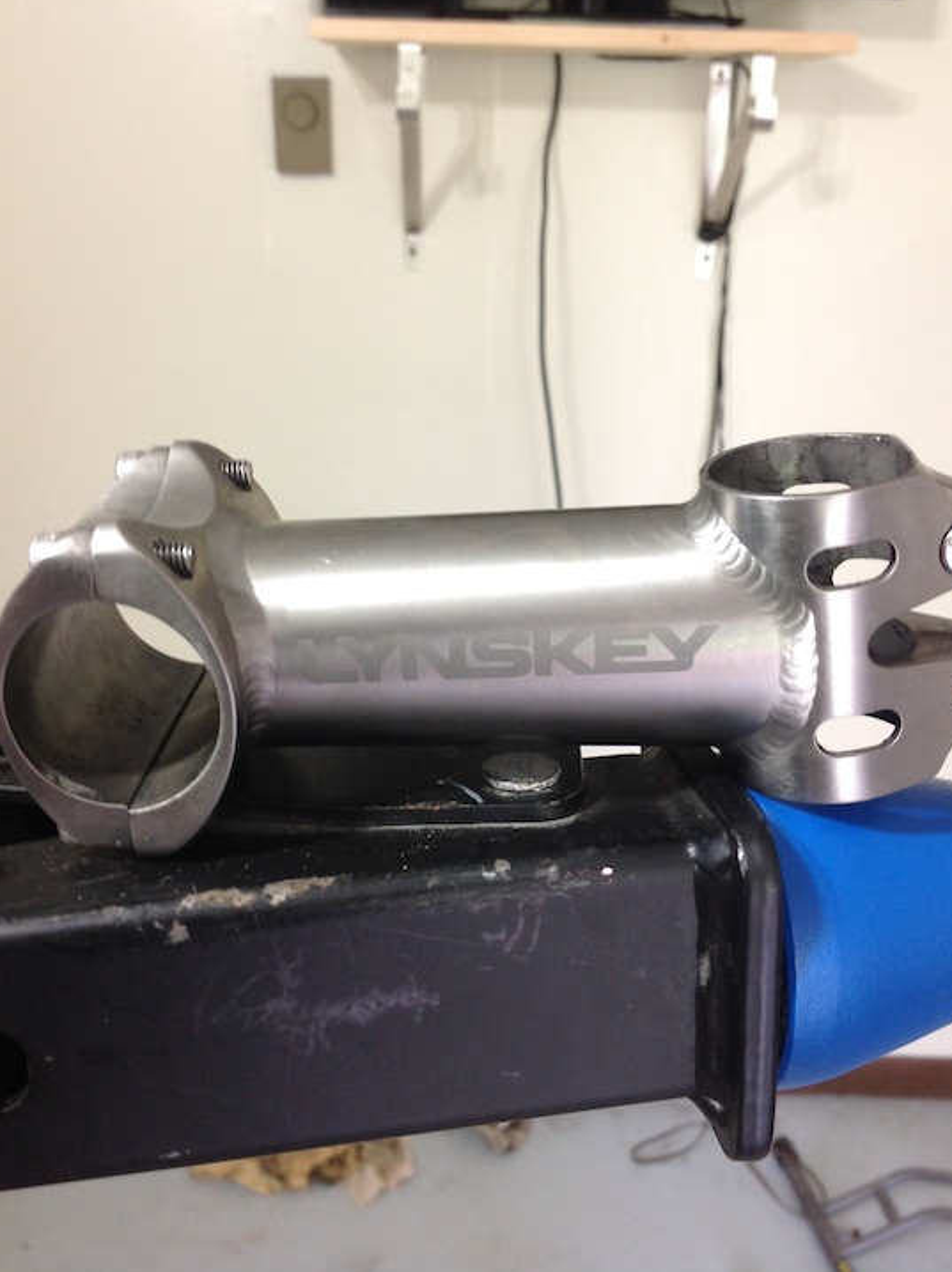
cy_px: 574
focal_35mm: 39
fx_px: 1433
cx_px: 516
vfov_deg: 47.8
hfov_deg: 36.7
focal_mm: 4.28
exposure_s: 1/15
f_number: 2.4
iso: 80
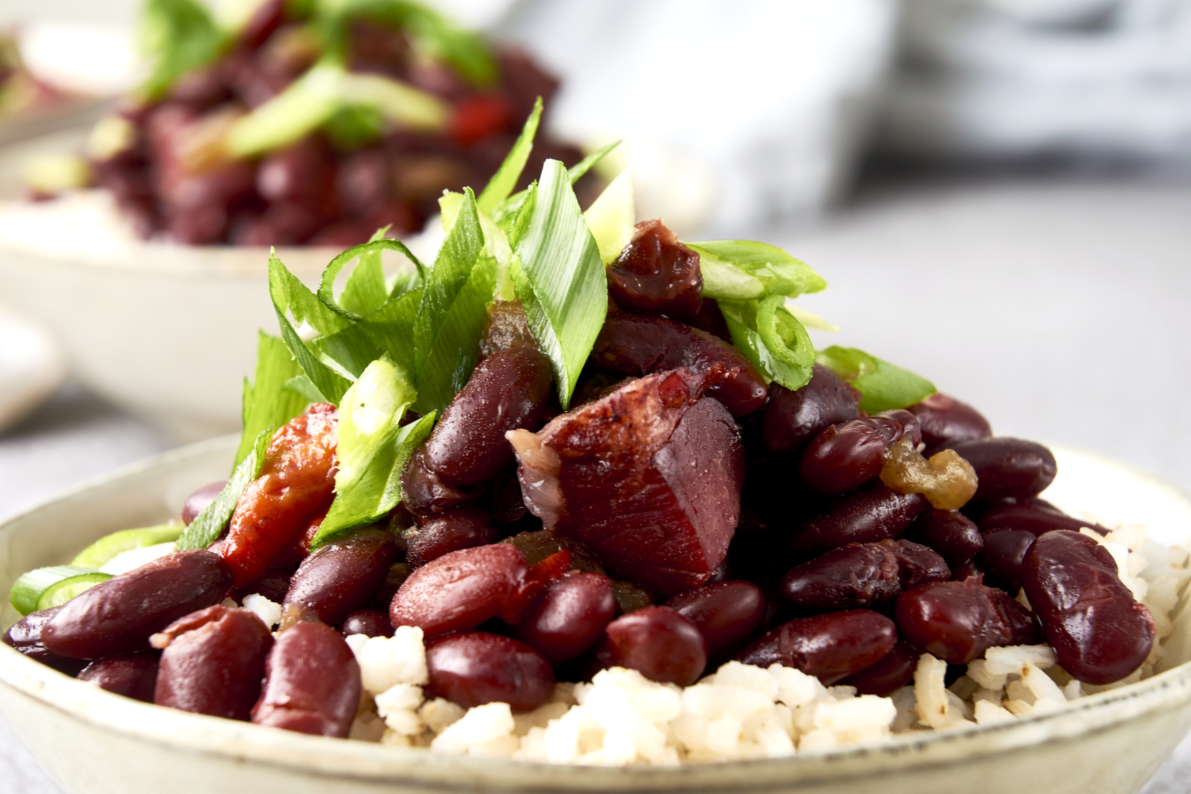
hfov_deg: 17.5
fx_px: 3870
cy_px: 507
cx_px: 623
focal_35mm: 117
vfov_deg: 11.7
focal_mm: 60
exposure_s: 1/100
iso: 100
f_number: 8
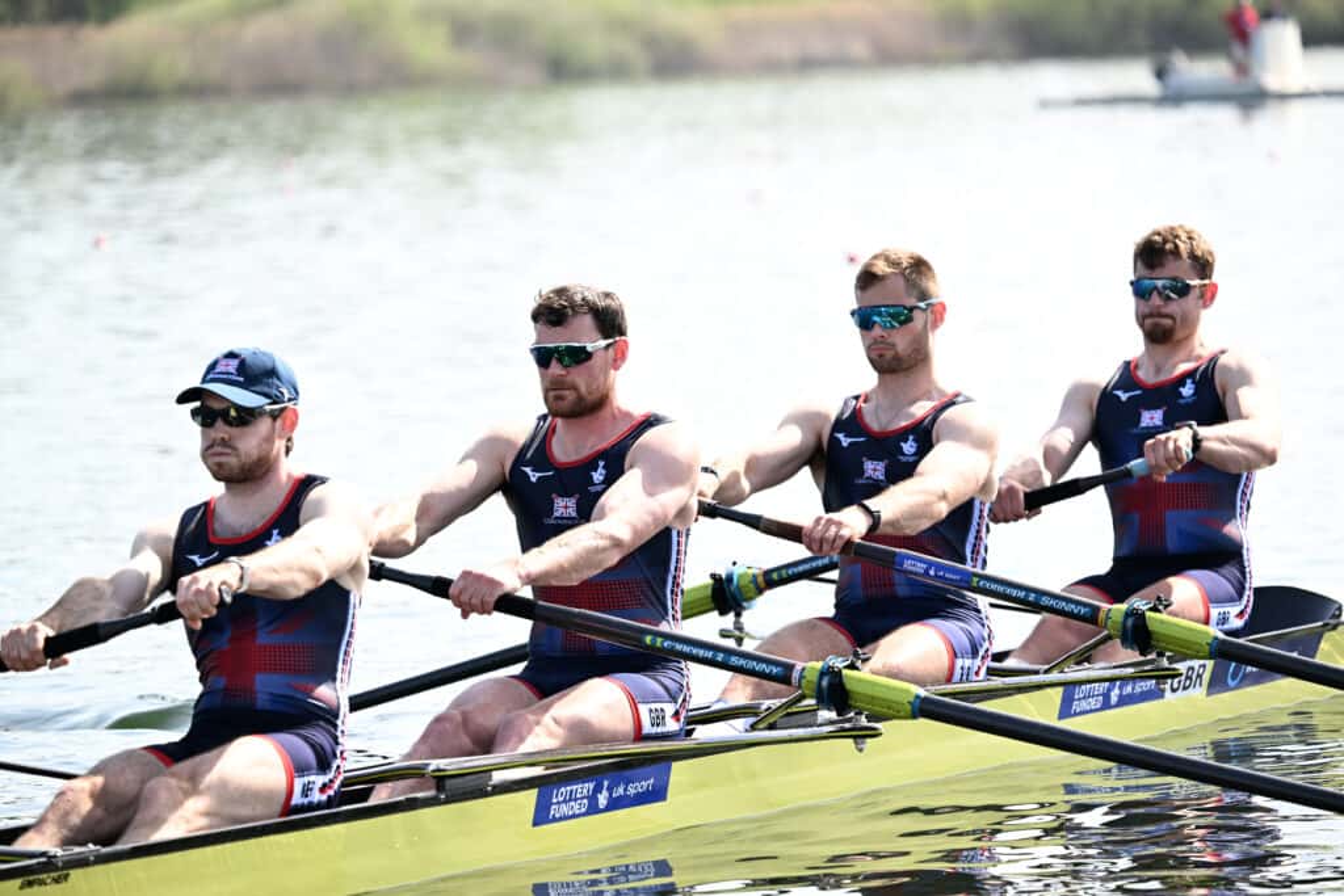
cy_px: 448
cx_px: 672
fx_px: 8961
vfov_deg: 5.7
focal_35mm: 240
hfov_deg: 8.6
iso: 640
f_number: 5.6
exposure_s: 1/1250
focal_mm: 240
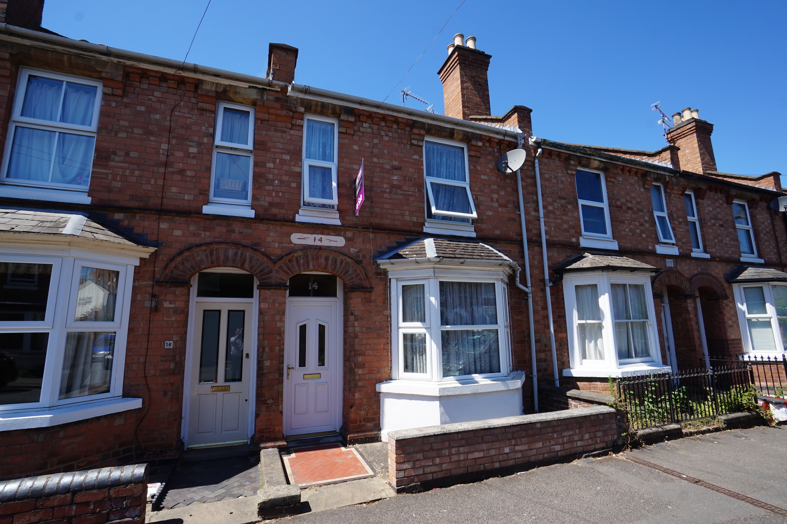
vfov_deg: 72.0
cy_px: 262
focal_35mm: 16
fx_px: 361
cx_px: 394
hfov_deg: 95.0
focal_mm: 11
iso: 100
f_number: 13
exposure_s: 1/80
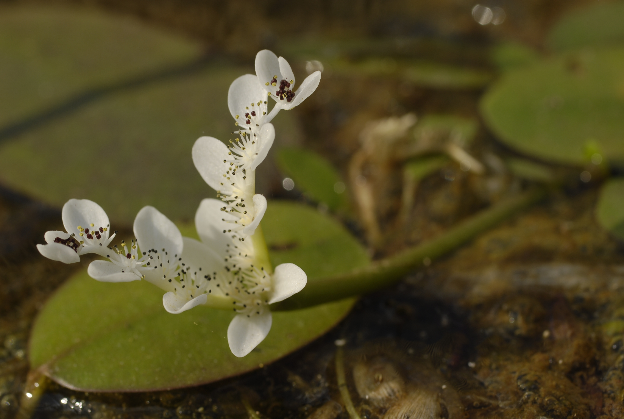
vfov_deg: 18.3
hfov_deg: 26.9
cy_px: 210
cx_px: 312
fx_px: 1303
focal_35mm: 75
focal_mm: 50
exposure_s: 1/125
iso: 100
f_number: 5.6
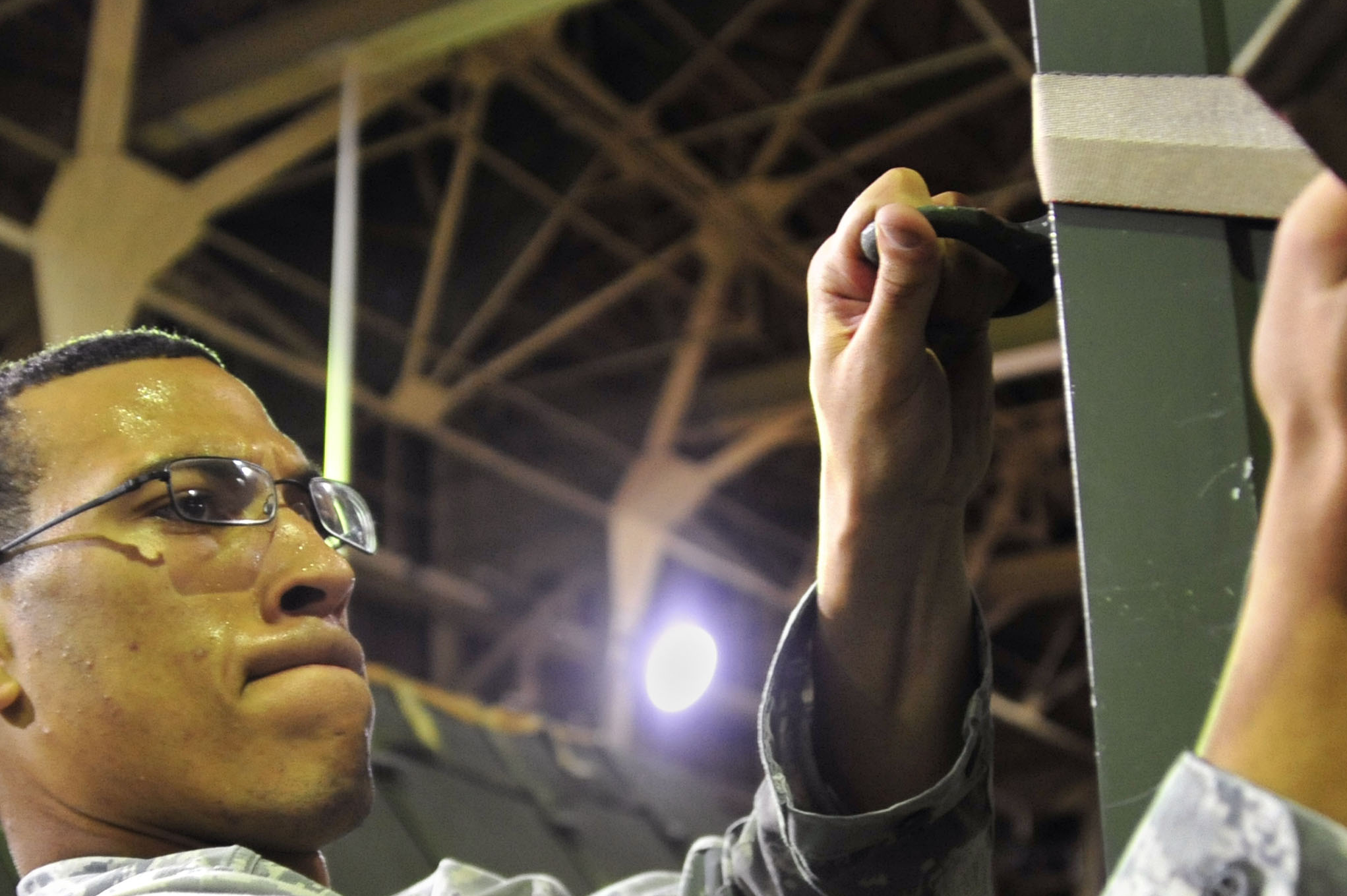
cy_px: 846
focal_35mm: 50
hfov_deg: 39.6
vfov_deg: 25.9
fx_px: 1869
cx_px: 728
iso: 2000
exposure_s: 1/100
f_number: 2.8
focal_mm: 24
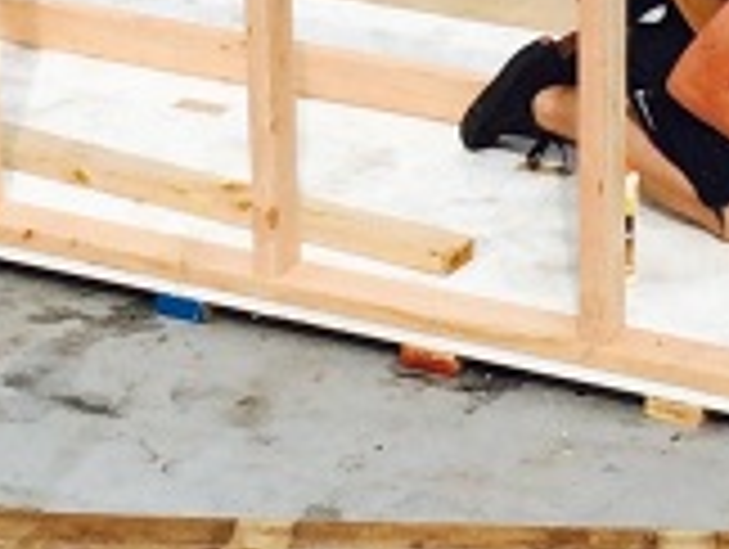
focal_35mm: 179
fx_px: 3775
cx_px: 482
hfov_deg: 11.0
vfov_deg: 8.2
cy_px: -158
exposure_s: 1/3425
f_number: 2.2
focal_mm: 4.15
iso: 32
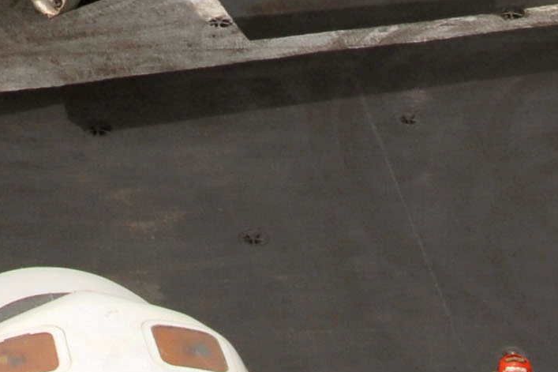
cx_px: -104
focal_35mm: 222
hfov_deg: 9.2
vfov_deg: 6.0
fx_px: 3436
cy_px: -486
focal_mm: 27
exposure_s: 1/200
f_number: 10
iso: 100
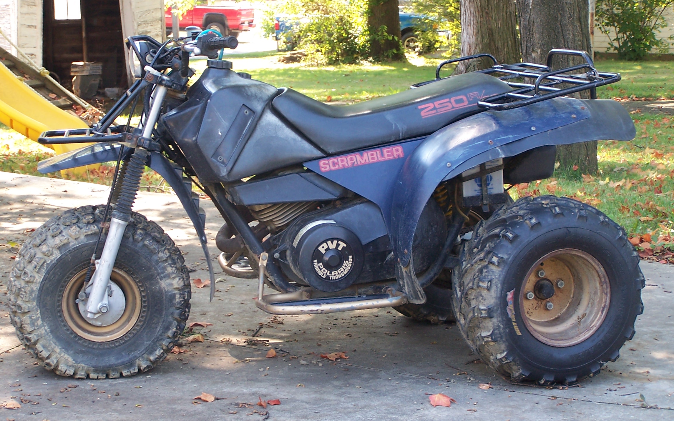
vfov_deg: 16.3
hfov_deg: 25.8
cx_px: 337
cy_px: 198
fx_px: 1469
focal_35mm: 80
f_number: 3.2
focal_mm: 12.4
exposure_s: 1/60
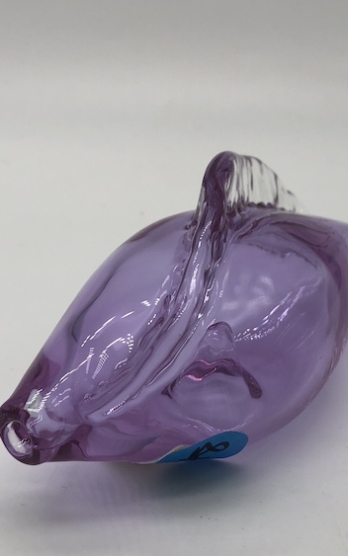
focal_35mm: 54
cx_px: 208
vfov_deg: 37.4
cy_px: 330
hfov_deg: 23.9
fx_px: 819
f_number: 1.8
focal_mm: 3.99
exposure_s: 1/258
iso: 20
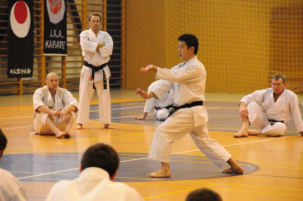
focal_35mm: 180
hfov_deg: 11.4
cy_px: 100
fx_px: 1513
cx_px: 152
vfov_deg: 7.6
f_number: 5.3
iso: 3200
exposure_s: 1/200
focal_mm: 120
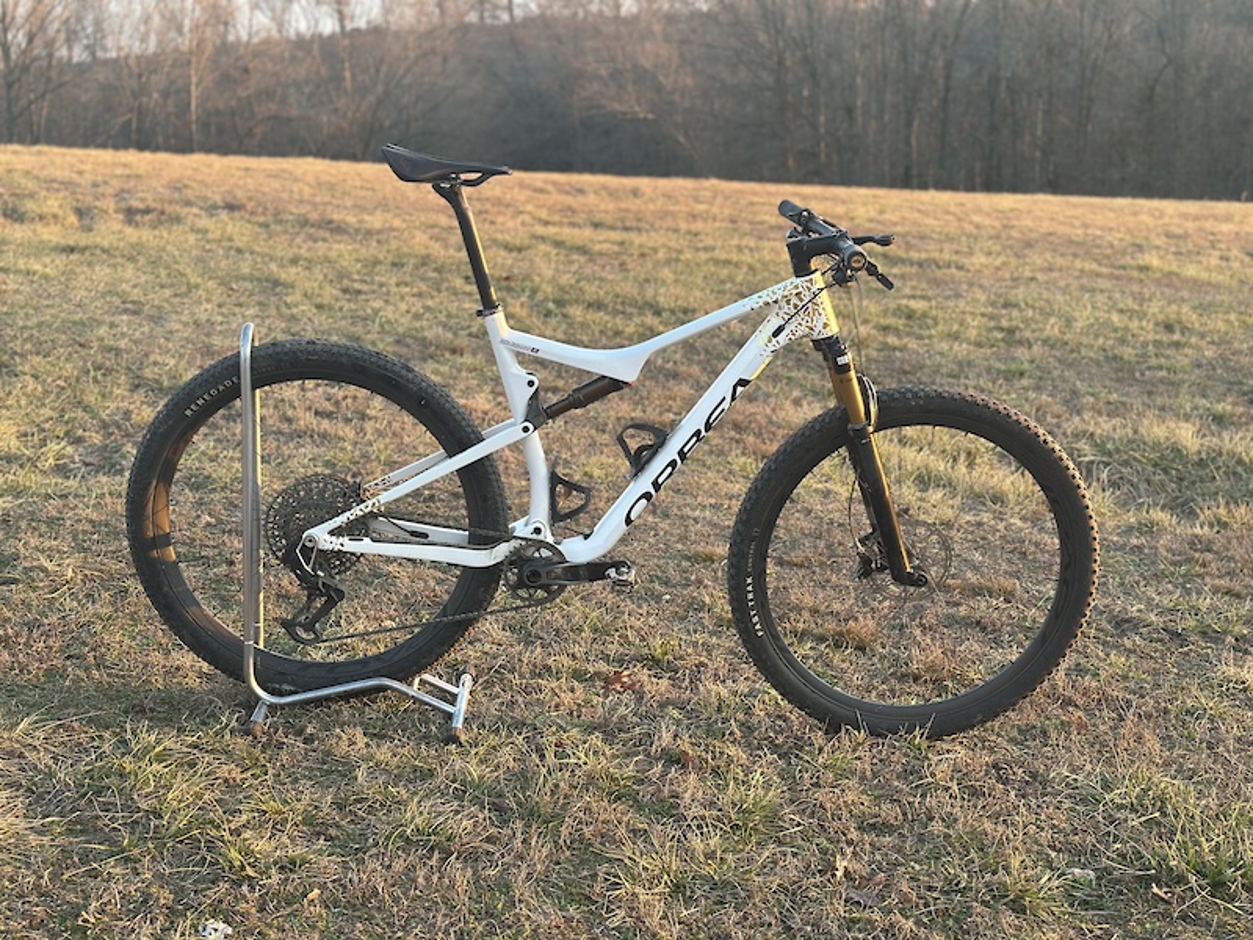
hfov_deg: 39.7
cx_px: 626
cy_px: 470
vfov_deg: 30.3
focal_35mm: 48
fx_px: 1737
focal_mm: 6.86
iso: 80
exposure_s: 1/197
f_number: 1.78
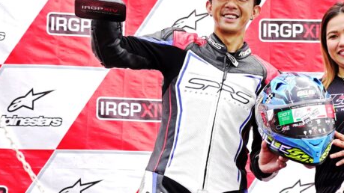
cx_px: 261
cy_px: 24
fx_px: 2025
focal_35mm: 222
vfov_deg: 5.5
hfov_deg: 9.7
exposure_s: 1/800
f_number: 4
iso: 400
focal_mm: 95
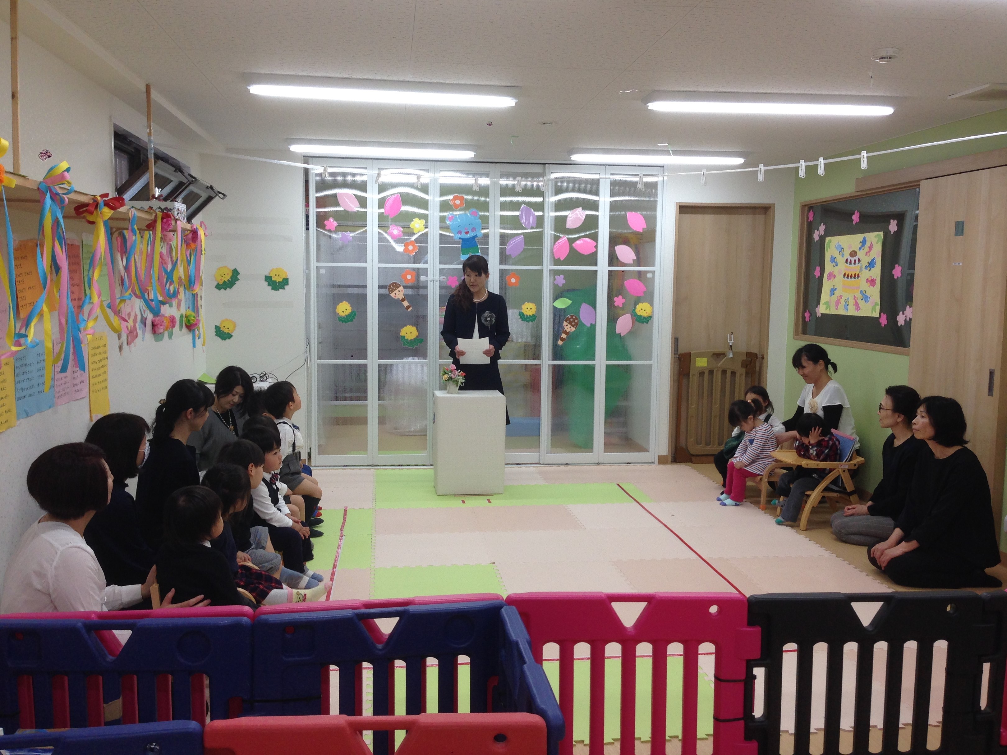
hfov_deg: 55.4
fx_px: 960
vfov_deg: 42.9
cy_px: 378
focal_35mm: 33
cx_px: 504
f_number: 2.4
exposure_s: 1/120
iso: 64
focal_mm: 4.12
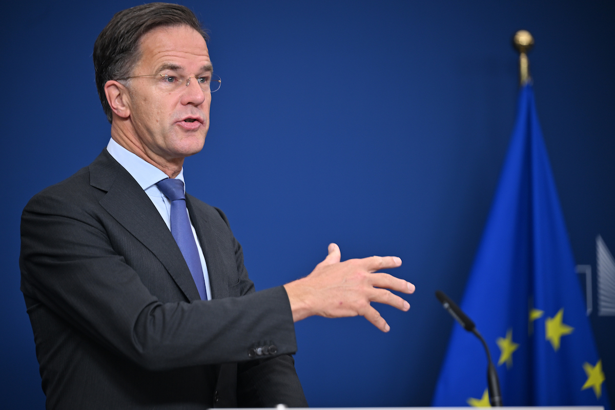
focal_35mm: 165
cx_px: 308
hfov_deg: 12.5
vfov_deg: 8.3
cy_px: 205
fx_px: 2819
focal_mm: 165
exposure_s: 1/200
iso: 320
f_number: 2.8
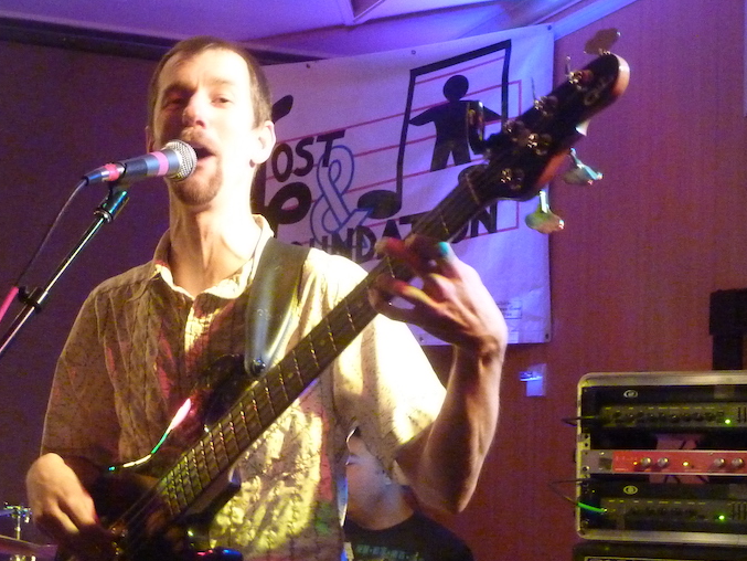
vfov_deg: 21.8
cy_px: 407
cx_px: 244
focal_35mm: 67
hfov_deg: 28.8
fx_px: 1446
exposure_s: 1/15
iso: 800
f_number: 3.7
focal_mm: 6.9
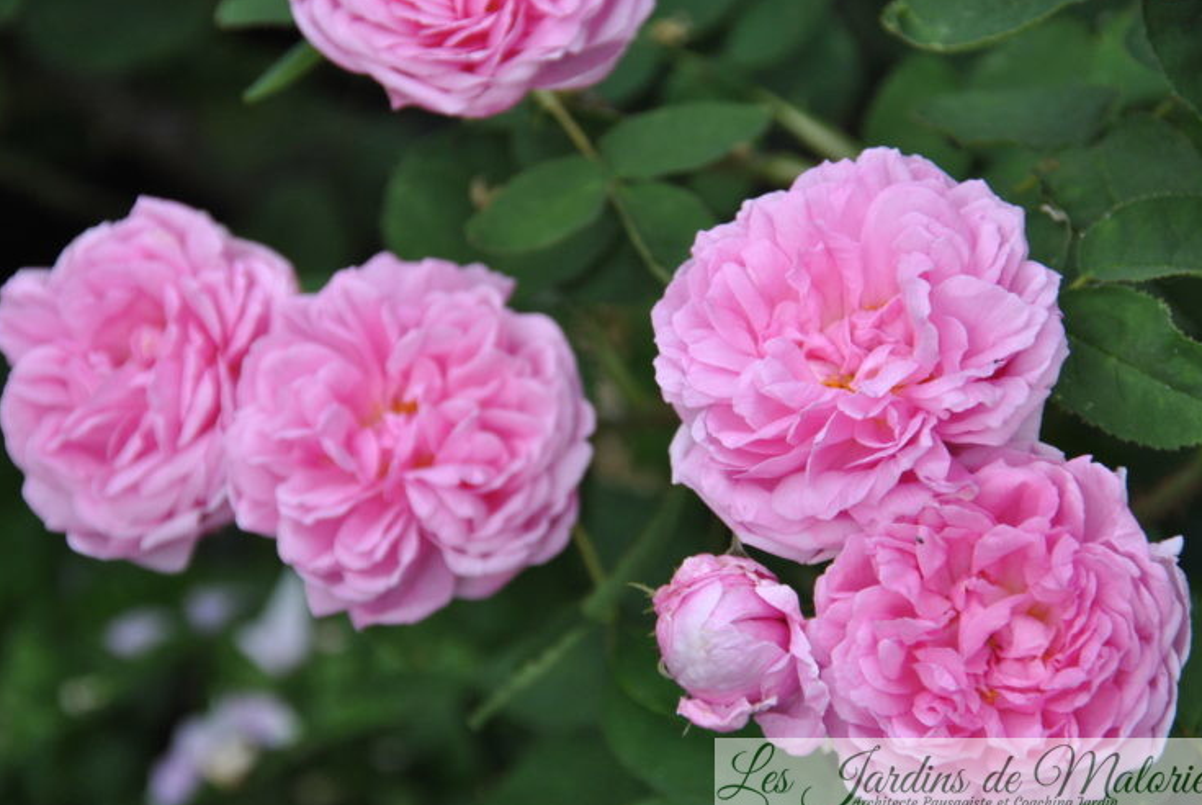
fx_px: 7071
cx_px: 589
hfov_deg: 9.7
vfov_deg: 6.5
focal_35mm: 212
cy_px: 399
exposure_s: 1/500
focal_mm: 135
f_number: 6
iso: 320
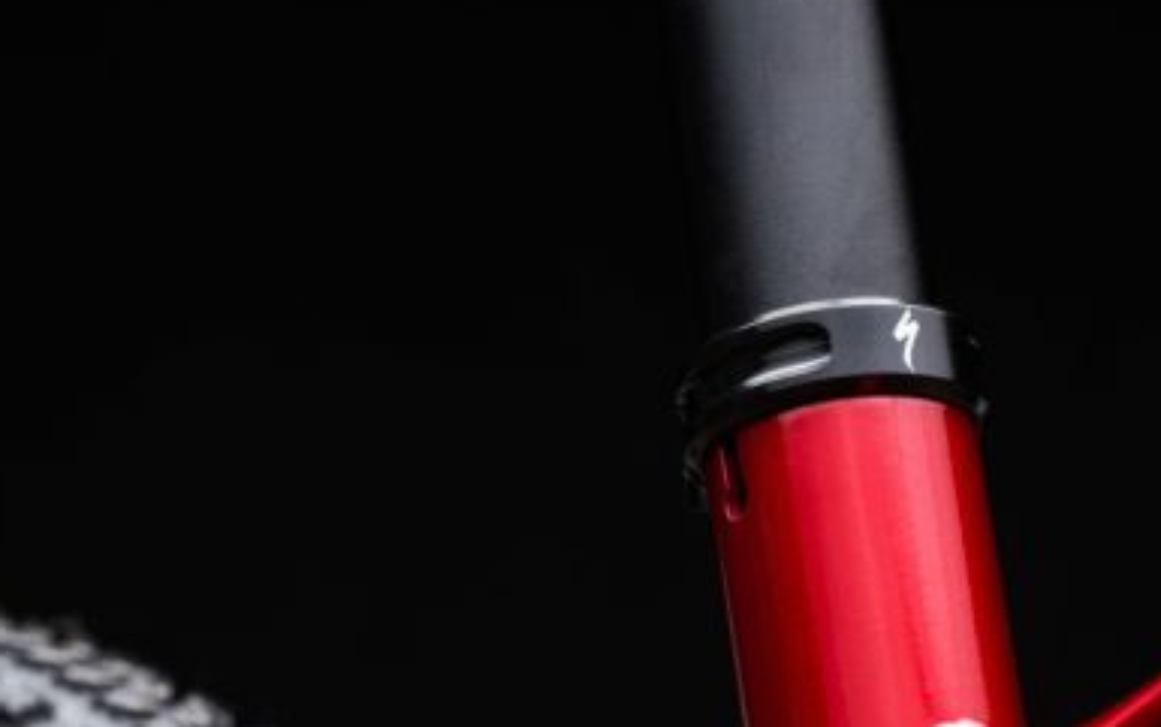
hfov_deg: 11.4
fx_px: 5793
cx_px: 947
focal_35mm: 183
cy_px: 585
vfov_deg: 7.2
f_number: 8
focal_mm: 90
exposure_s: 1/125
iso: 320
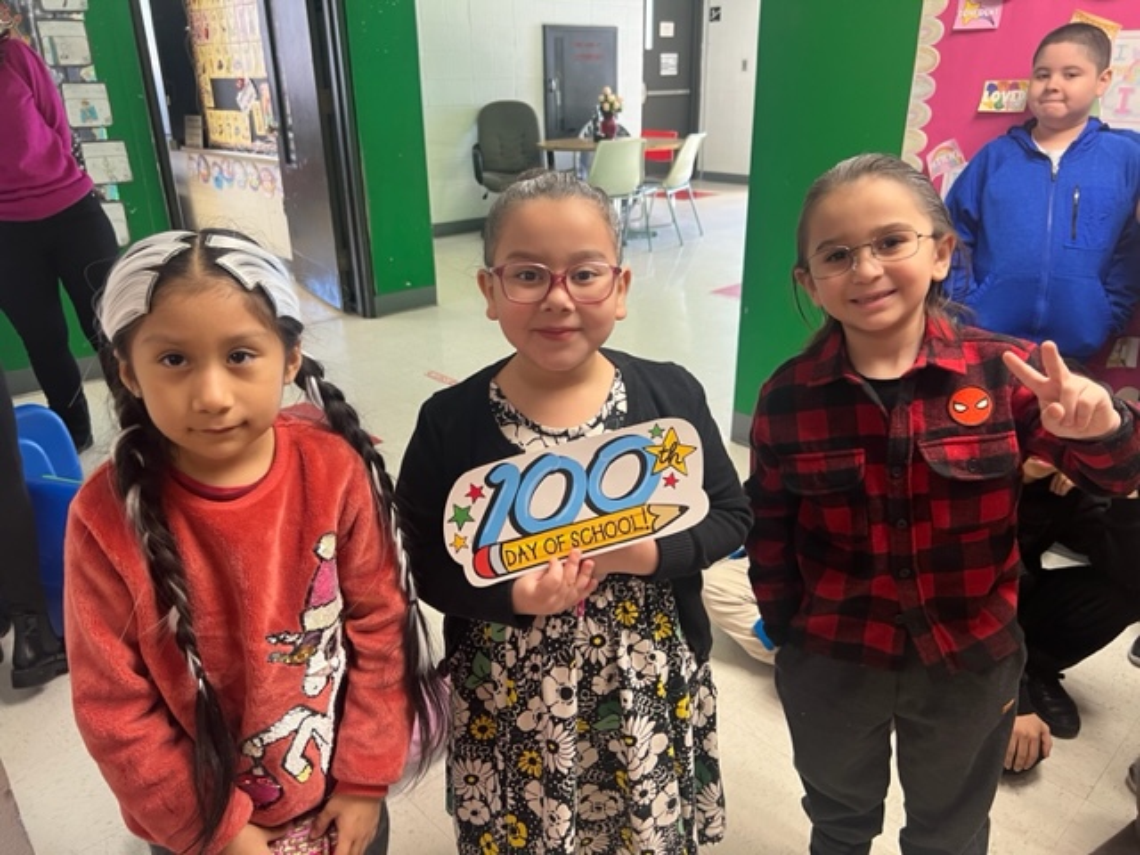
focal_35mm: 26
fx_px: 856
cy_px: 428
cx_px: 570
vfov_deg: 53.1
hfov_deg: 67.3
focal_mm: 5.7
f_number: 1.5
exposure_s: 1/60
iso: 160
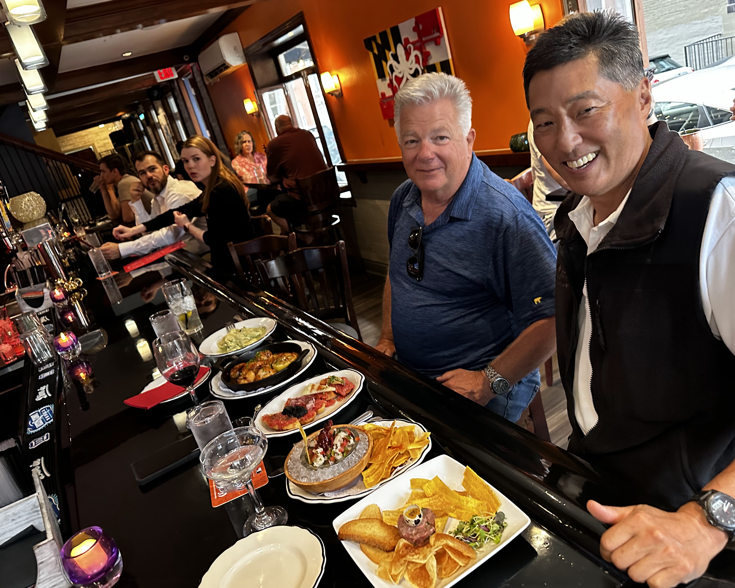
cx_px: 380
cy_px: 292
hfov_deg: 66.0
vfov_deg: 54.9
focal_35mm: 26
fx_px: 566
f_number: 1.78
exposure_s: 1/40
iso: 1000
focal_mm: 6.86
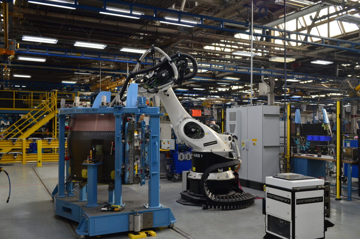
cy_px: 120
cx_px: 180
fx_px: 329
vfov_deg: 39.8
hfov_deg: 57.3
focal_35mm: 33
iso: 800
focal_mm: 22
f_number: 7.1
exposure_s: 1/200
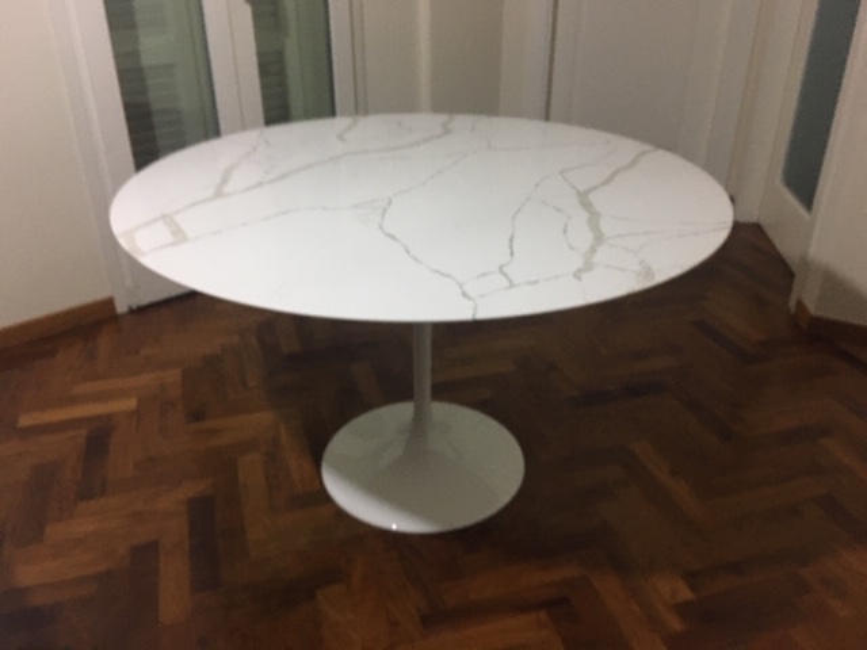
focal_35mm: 29
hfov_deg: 61.7
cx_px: 434
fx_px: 726
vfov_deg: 48.2
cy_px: 325
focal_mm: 4.15
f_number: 2.2
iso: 200
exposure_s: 1/24
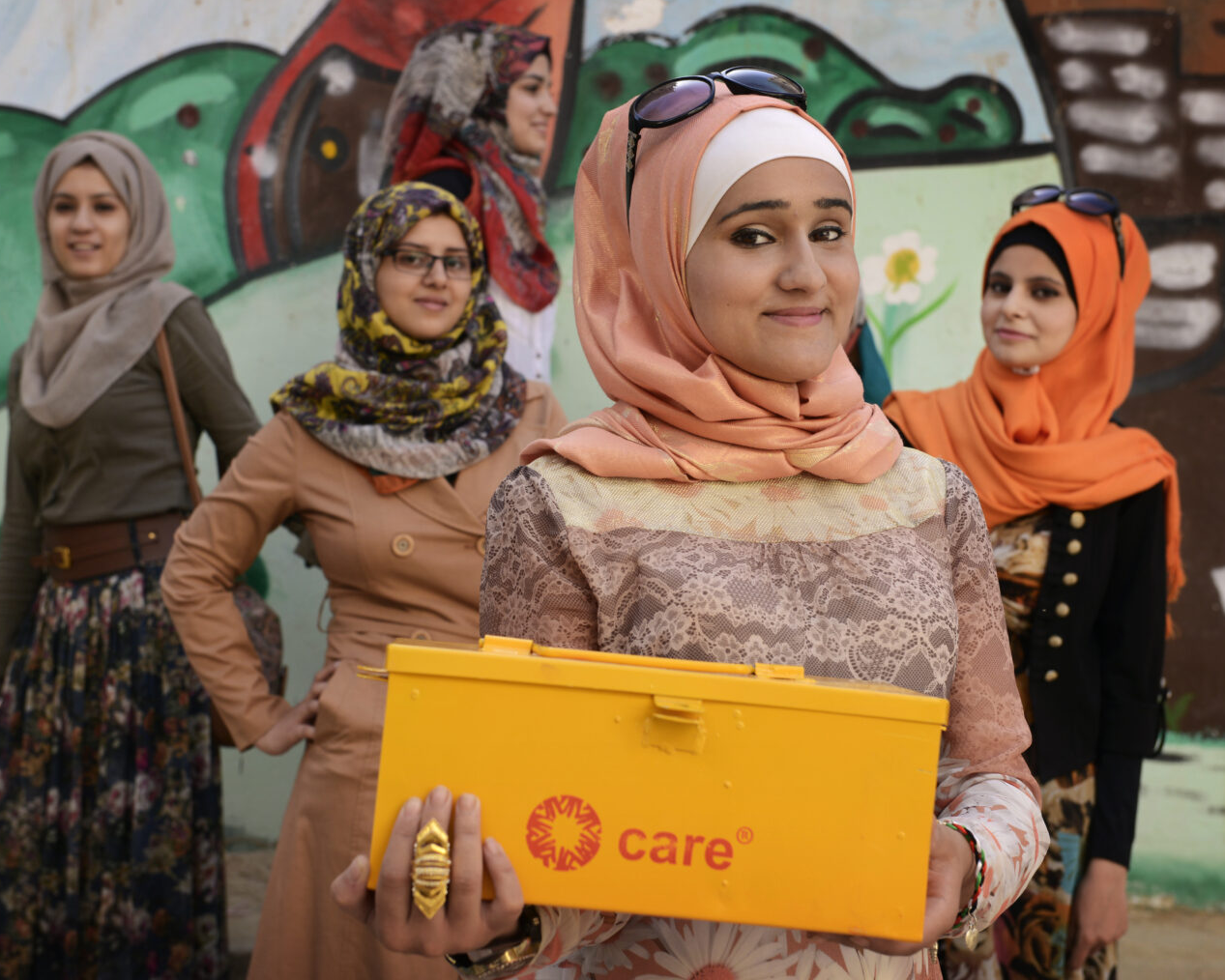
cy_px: 486
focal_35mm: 66
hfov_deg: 28.7
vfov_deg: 23.2
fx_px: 2393
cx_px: 558
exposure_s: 1/320
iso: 320
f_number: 6.3
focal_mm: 58
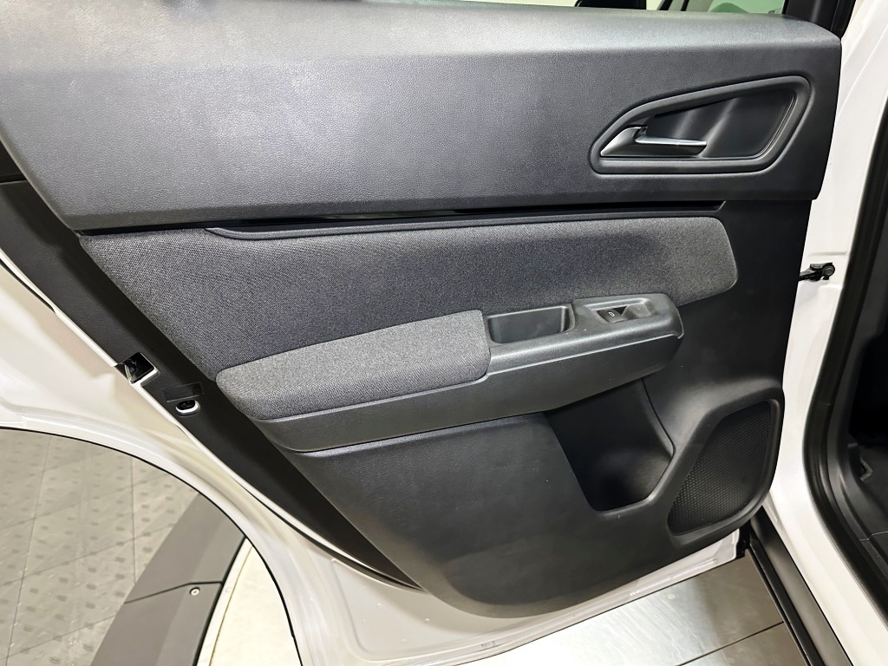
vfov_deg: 56.8
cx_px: 444
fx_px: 616
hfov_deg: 71.6
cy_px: 333
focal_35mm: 24
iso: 640
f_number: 1.78
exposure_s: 1/40
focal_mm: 6.86
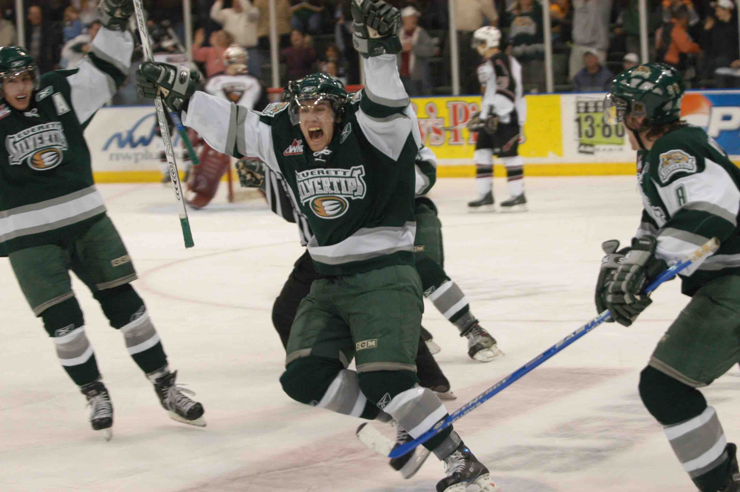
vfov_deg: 11.4
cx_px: 370
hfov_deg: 17.1
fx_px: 2464
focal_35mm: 120
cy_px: 246
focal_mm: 80
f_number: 2.8
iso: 1000
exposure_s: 1/400
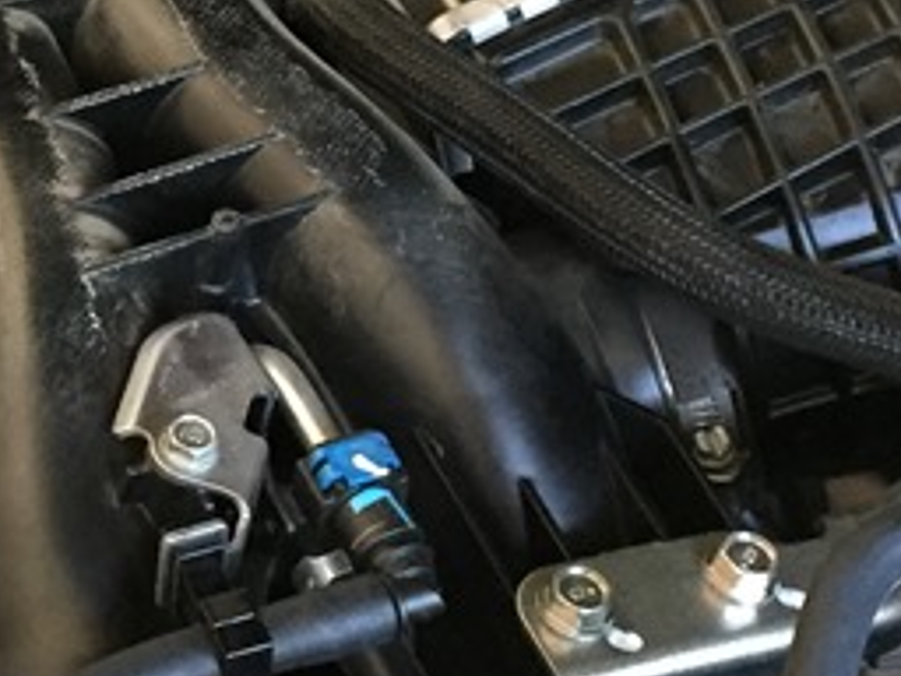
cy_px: -4
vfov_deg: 12.6
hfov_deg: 16.5
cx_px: -42
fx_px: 3019
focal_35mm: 116
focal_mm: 4.15
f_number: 2.2
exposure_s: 1/20
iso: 250
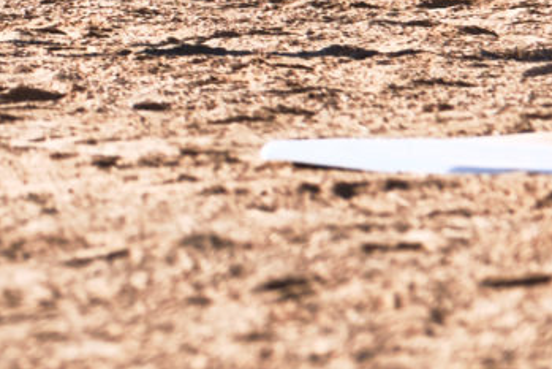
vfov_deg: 1.1
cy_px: -525
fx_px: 19956
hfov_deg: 1.6
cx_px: -217
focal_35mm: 1301
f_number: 5.6
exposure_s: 1/400
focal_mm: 147.9
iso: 320
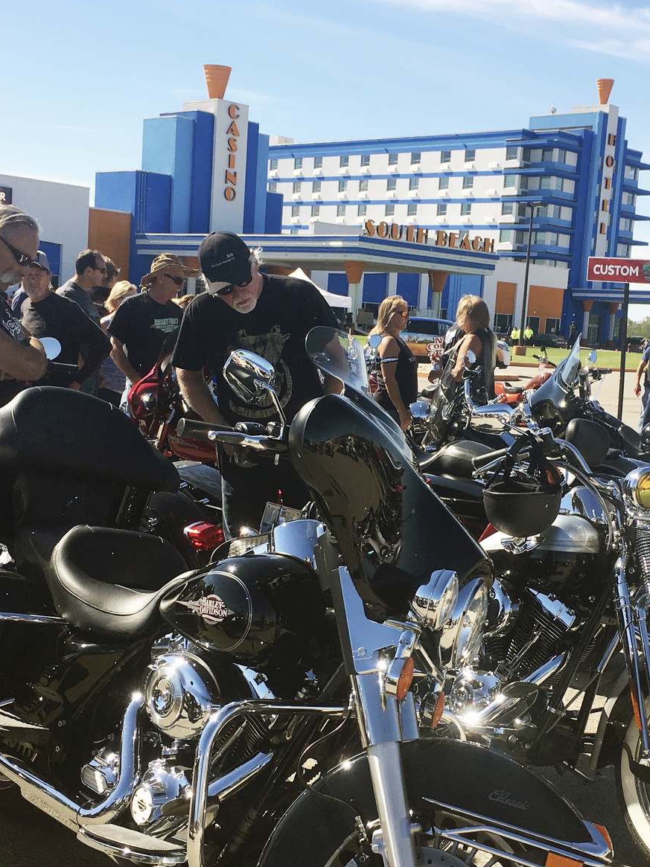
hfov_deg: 28.4
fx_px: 1278
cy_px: 505
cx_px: 411
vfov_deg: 37.4
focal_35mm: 51
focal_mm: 4.15
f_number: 2.2
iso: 25
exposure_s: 1/1183
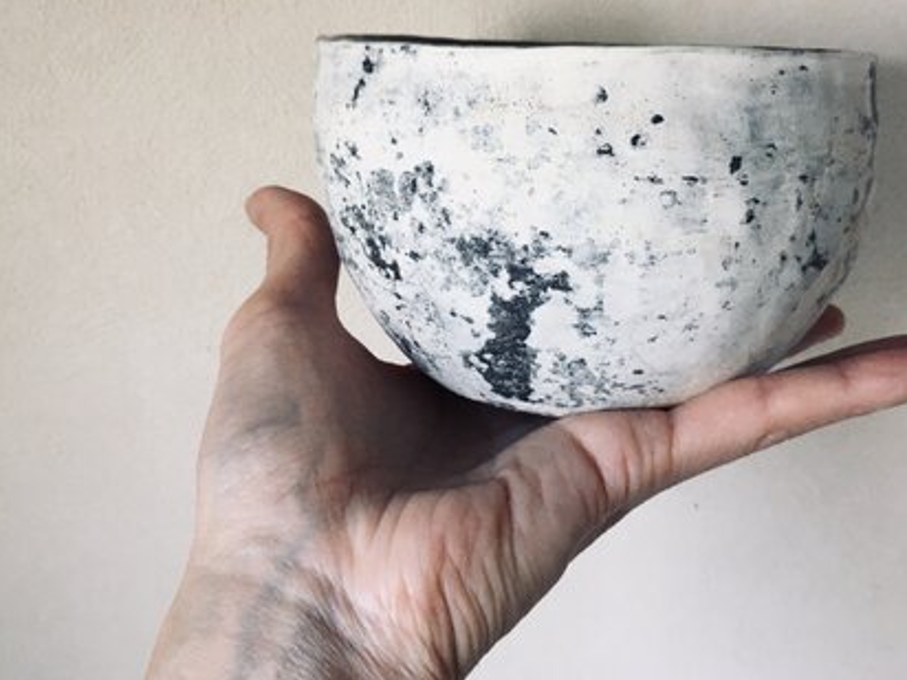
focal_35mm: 45
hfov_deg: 42.0
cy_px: 205
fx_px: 1179
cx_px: 489
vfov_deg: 31.8
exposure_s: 1/30
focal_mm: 4.15
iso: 40
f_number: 2.2
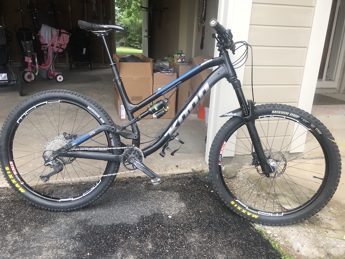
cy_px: 130
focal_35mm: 28
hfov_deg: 63.4
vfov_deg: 49.7
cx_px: 172
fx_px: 279
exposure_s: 1/493
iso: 20
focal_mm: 3.99
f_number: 1.8
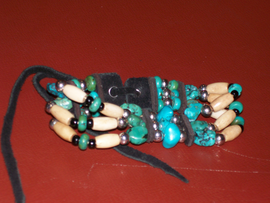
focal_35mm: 108
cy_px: 102
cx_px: 135
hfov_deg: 18.2
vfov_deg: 13.7
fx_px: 842
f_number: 4.8
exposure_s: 1/125
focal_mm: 18
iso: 80
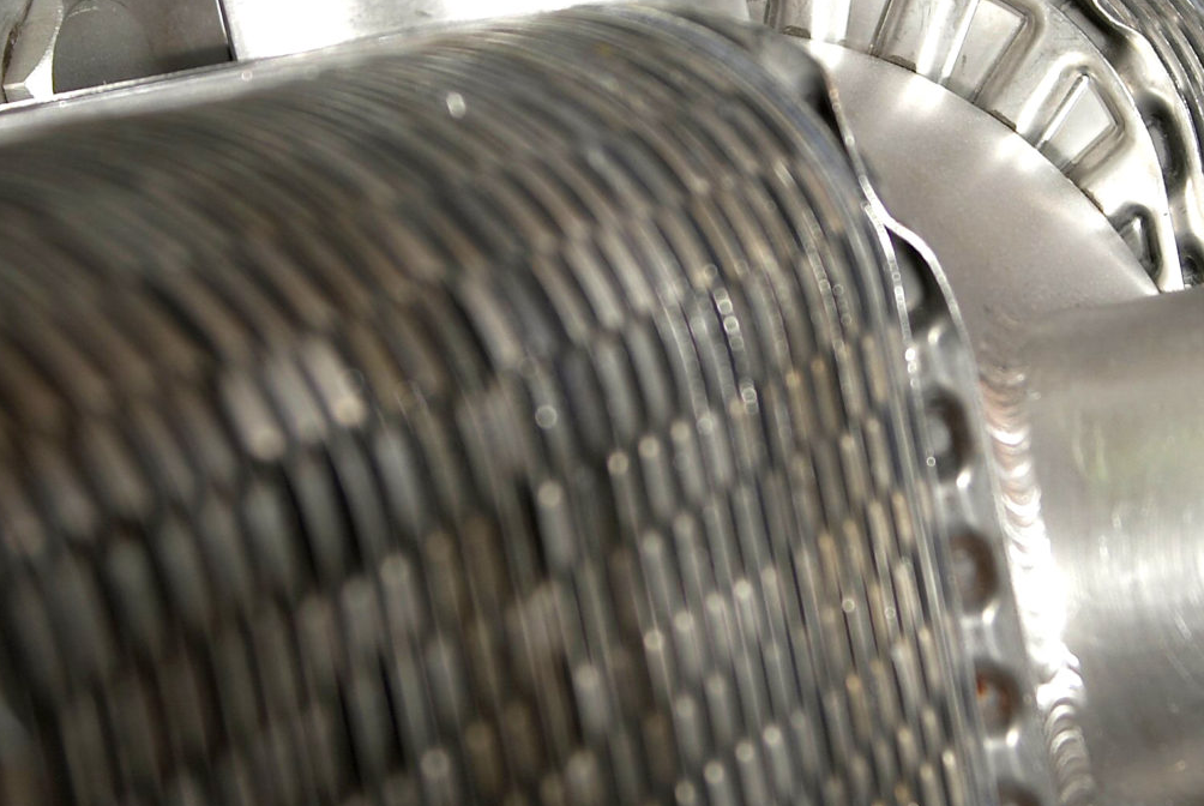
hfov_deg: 15.7
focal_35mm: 130
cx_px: 676
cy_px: 276
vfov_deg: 10.6
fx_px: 4353
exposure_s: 1/80
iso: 100
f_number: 5
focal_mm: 34
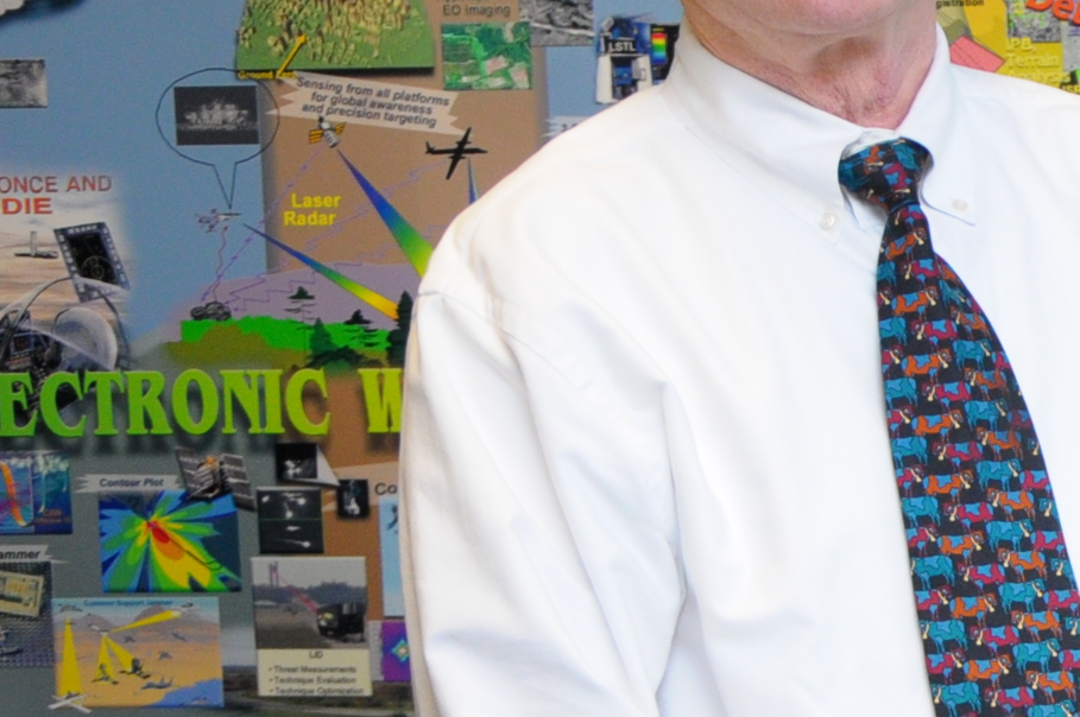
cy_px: 419
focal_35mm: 138
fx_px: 4135
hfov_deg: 13.8
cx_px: 1733
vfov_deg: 9.9
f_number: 4
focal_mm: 26
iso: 640
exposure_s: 1/60
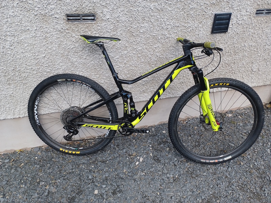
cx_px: 136
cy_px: 102
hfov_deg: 69.4
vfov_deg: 54.9
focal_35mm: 25
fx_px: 196
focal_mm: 4.6
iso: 32
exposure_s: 1/112
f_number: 1.8
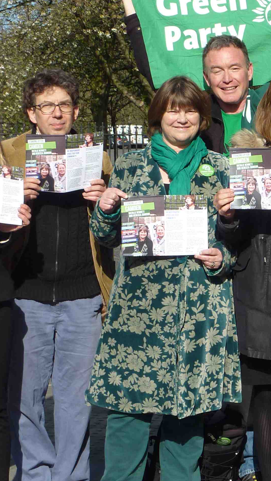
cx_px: 355
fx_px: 1469
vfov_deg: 18.6
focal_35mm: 115
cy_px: 219
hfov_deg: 10.3
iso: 80
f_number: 5
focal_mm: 9.1
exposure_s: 1/500
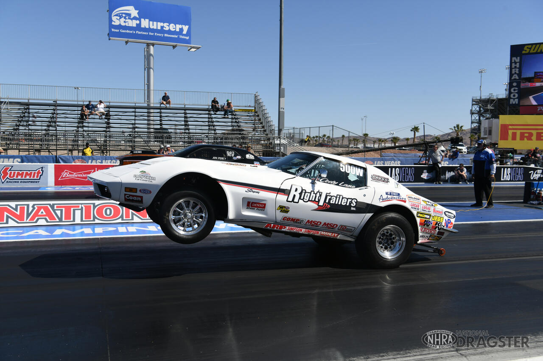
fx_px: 528
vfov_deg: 37.8
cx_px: 272
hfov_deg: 54.5
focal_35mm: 35
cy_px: 180
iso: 320
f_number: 8
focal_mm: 35
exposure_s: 1/1600
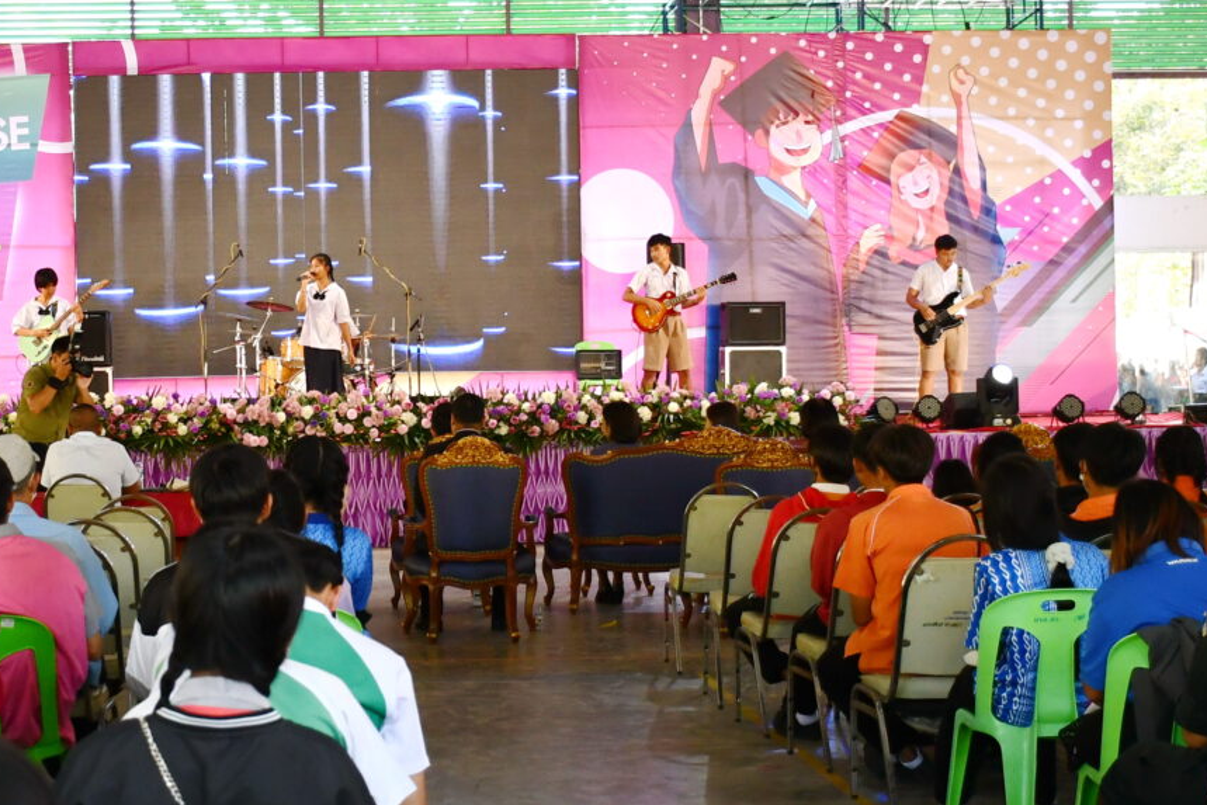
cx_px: 406
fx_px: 2548
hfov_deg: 26.5
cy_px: 424
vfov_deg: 18.0
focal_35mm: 76
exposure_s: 1/250
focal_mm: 23
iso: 800
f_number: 3.8
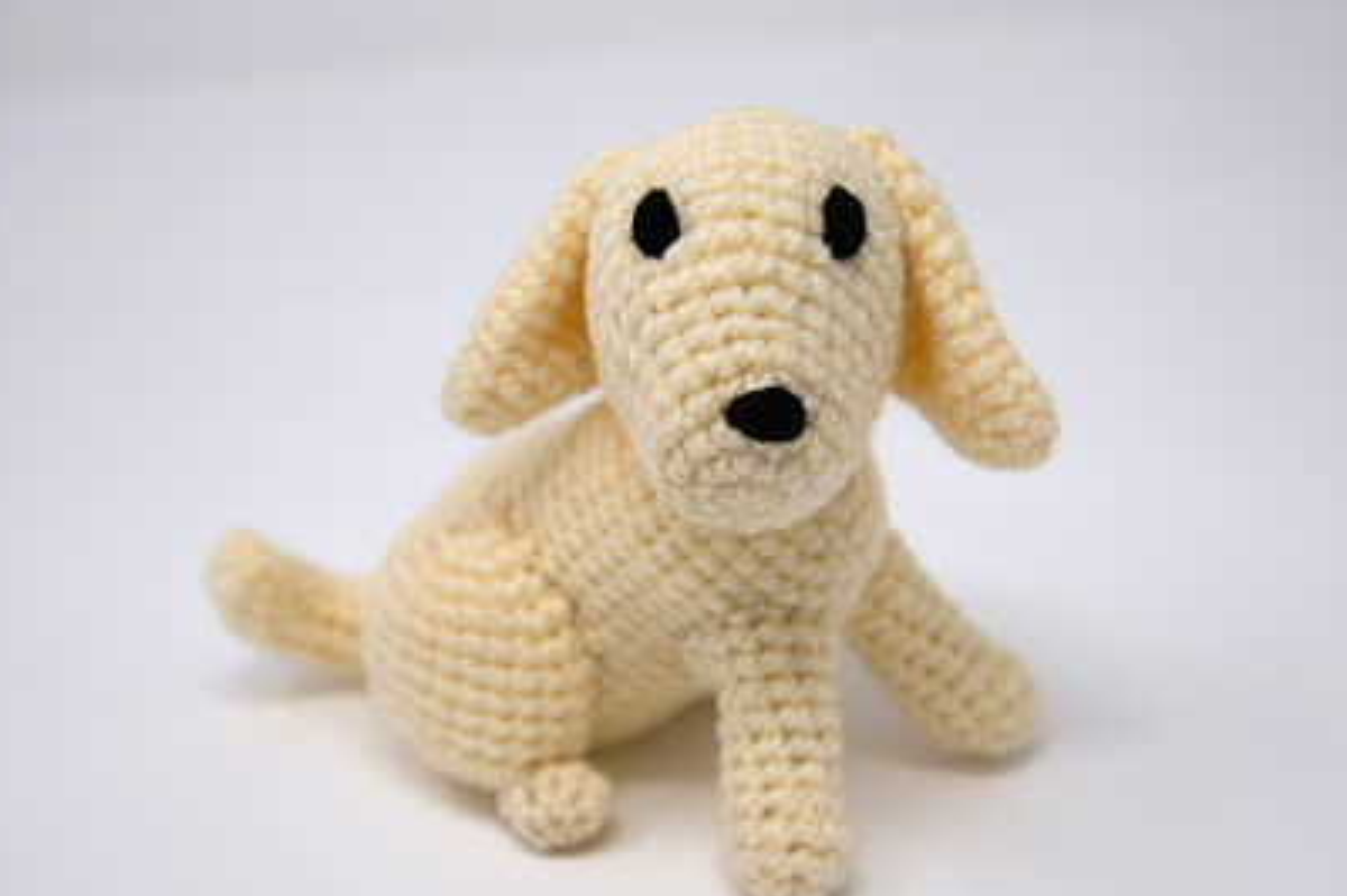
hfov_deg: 30.7
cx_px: 744
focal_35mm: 66
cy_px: 551
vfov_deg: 20.7
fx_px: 2453
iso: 100
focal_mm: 35
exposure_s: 1/200
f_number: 4
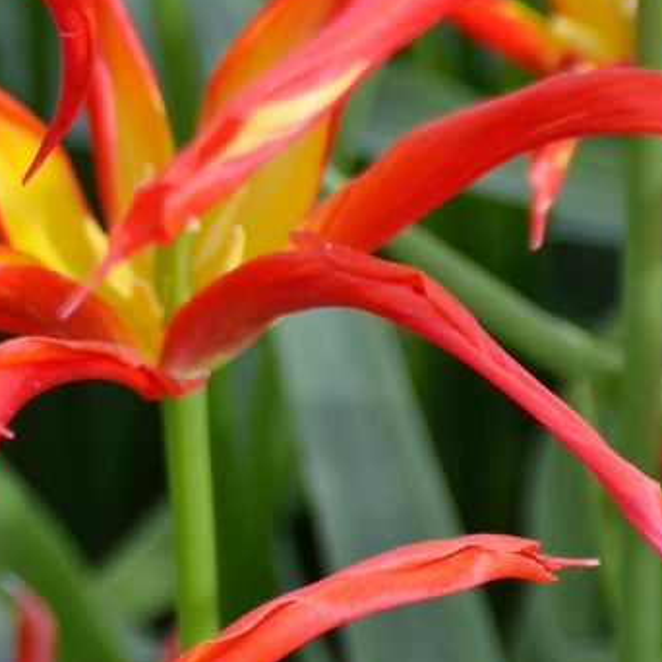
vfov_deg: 3.1
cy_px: -155
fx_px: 12073
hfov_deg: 3.1
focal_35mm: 558
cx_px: -239
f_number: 6.3
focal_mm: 92
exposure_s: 1/125
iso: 200
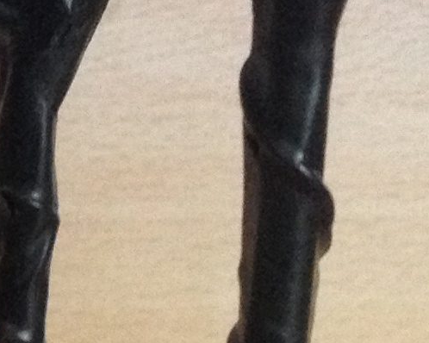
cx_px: -532
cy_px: 516
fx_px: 2843
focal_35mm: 224
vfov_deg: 6.8
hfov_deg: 8.1
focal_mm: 4.28
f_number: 2.4
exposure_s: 1/20
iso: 250
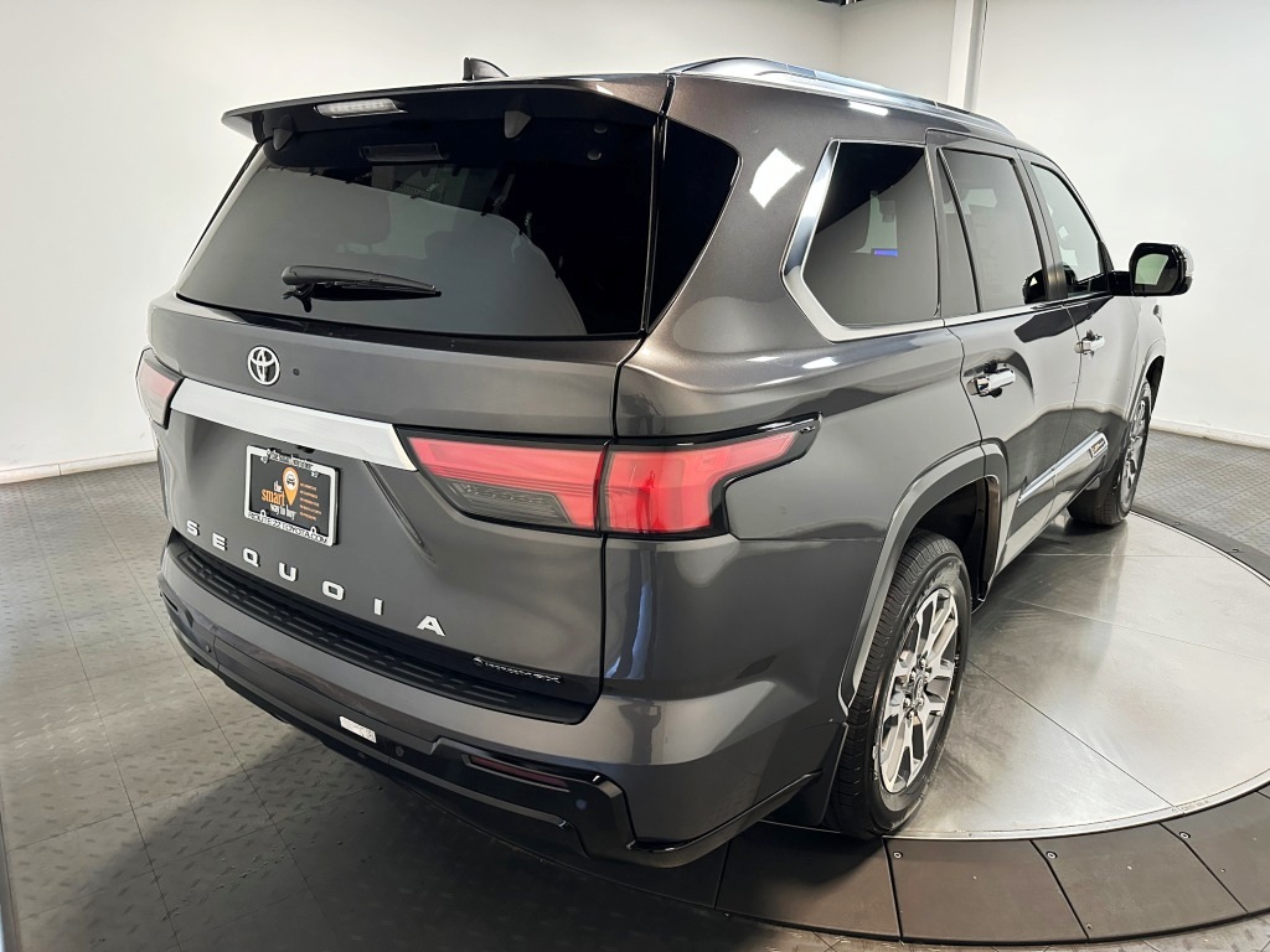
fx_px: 881
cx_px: 635
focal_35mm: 24
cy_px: 476
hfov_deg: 71.6
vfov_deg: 56.8
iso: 640
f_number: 1.78
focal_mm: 6.86
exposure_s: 1/60
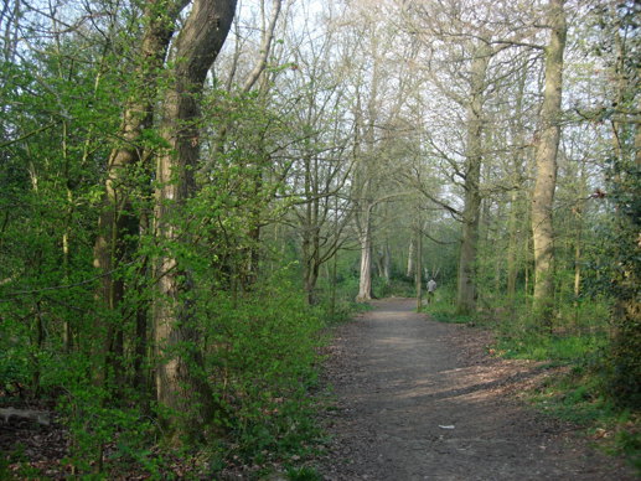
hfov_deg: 49.0
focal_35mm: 38
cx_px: 320
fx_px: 704
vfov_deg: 37.7
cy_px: 240
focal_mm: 7.8
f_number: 2.8
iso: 64
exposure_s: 1/209
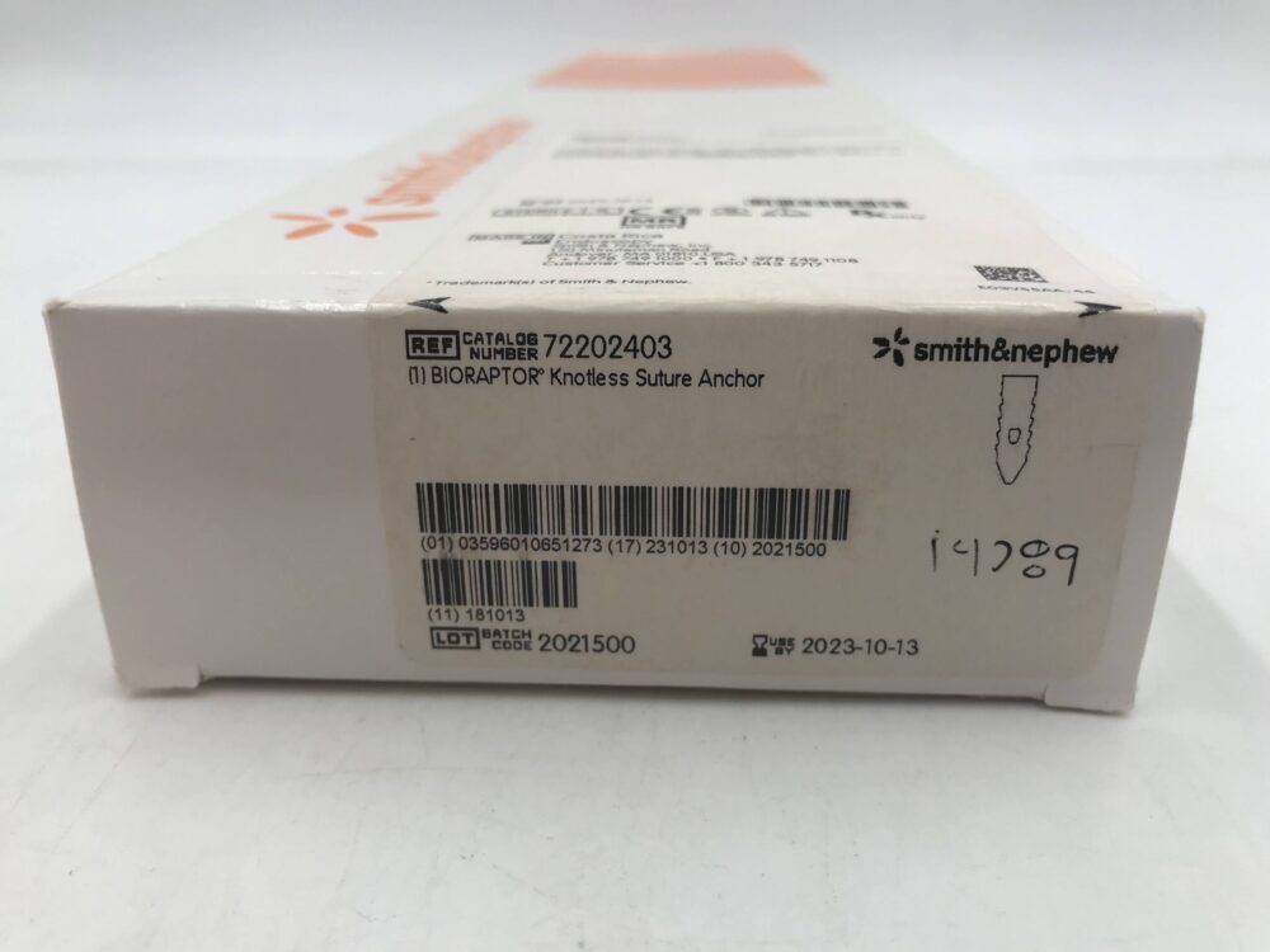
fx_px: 1027
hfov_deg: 63.4
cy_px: 476
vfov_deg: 49.7
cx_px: 635
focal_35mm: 28
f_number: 1.8
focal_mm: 3.99
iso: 20
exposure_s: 1/129
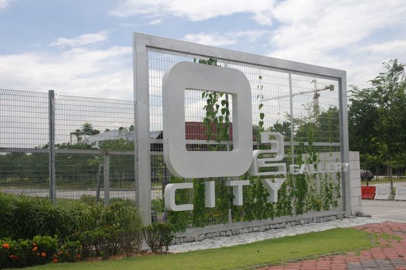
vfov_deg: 31.2
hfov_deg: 45.5
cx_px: 203
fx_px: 485
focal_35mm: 43
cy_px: 135
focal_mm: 28
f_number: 11
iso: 100
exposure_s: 1/125
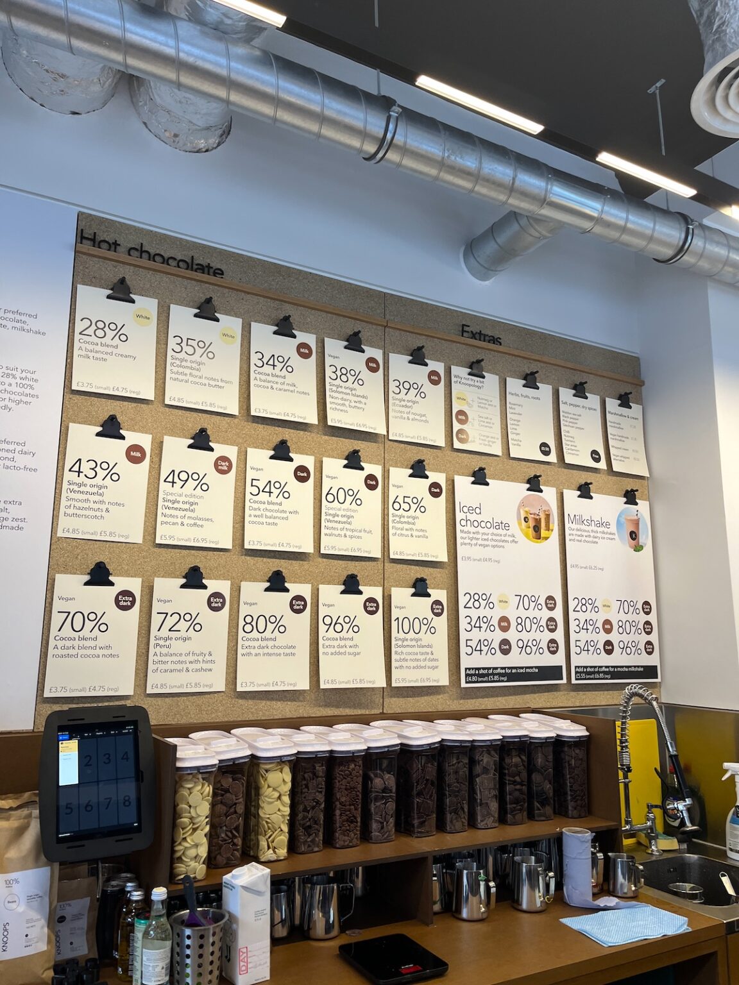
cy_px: 492
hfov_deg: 53.1
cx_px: 370
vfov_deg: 67.3
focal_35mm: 26
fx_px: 740
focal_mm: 5.1
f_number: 1.6
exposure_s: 1/100
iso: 80
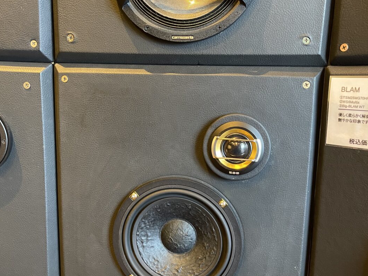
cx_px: 176
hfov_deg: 49.0
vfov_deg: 37.7
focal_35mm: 38
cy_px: 155
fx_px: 404
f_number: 1.6
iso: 500
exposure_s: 1/40
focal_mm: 5.1
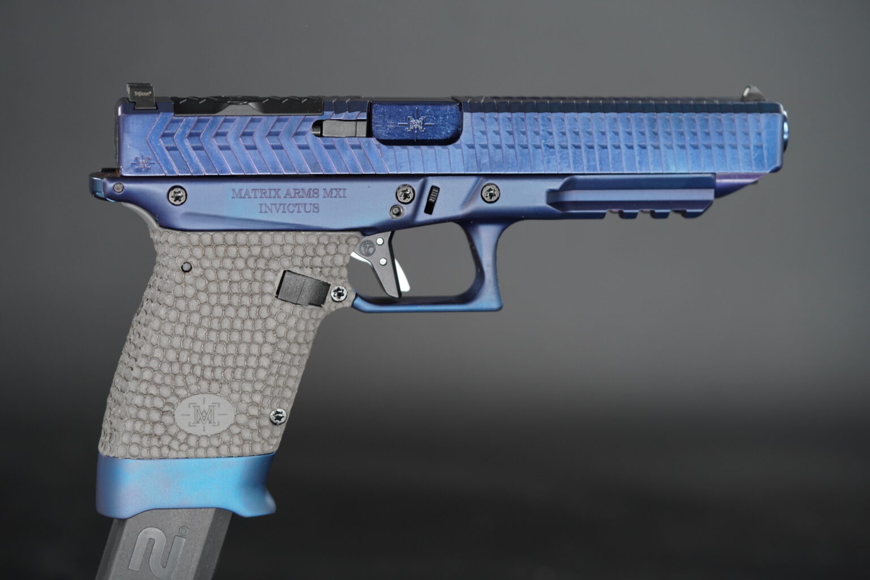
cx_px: 435
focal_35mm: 90
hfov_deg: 22.6
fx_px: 2175
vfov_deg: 15.2
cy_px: 290
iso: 640
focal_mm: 90
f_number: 4
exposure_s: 1/160
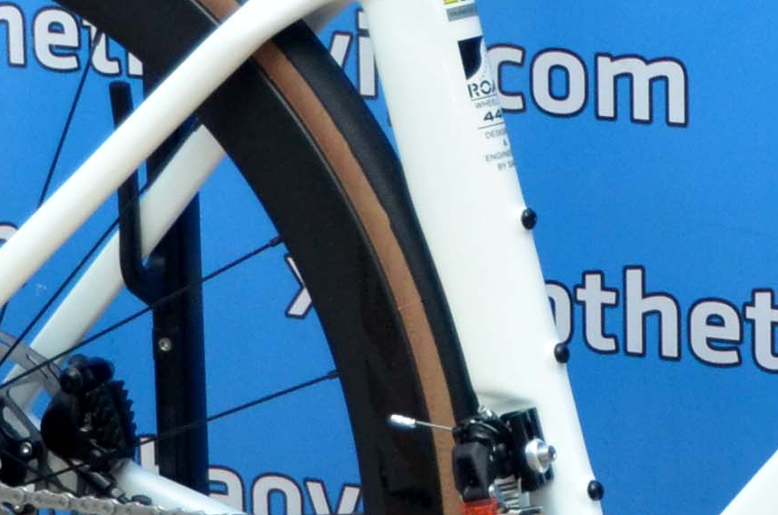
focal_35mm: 205
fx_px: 4421
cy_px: 166
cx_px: 1069
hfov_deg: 9.8
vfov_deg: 6.7
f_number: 4
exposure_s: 1/200
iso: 1000
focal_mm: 24
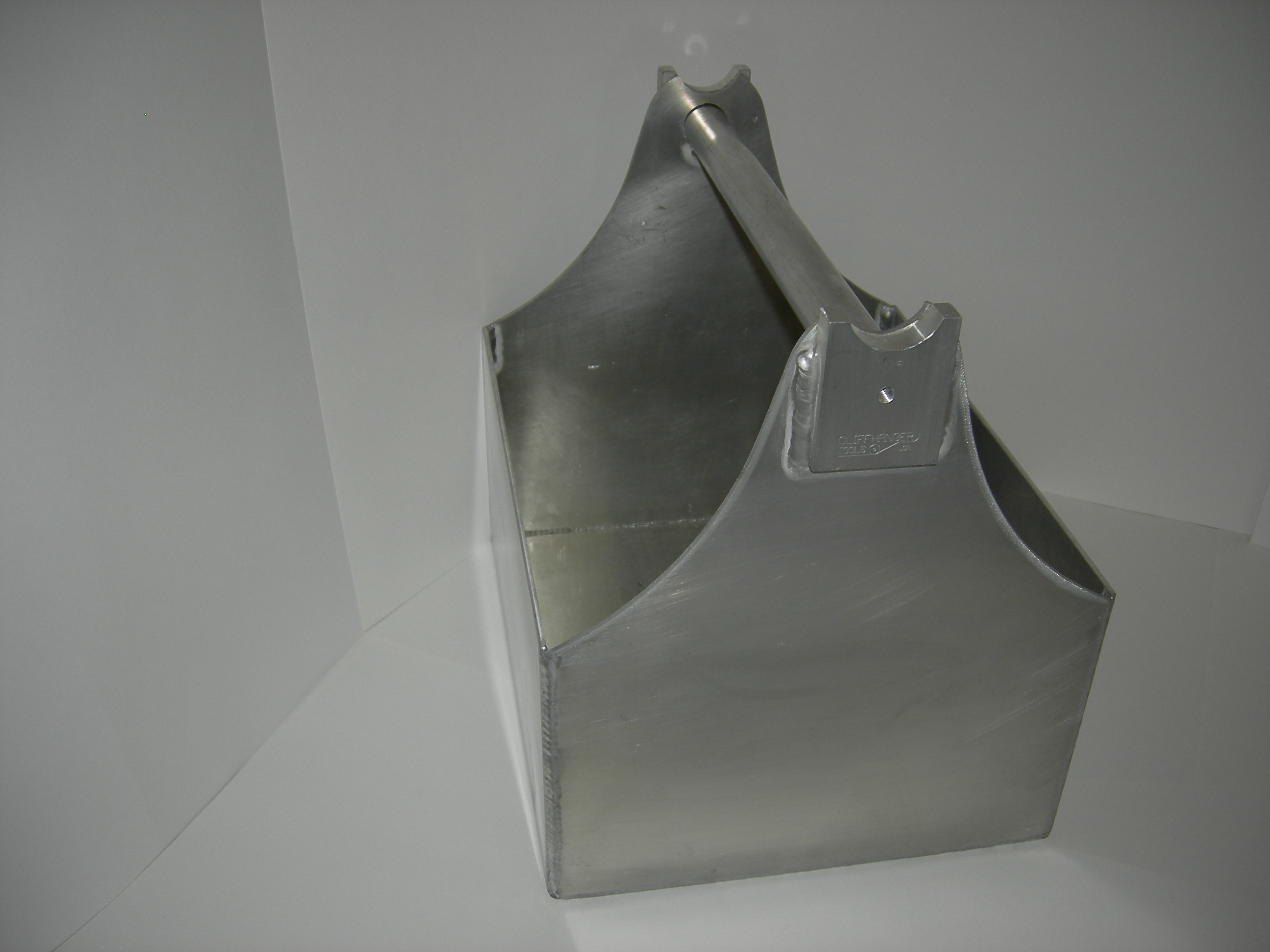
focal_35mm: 36
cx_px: 635
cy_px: 476
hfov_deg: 51.4
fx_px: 1321
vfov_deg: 39.7
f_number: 2.7
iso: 64
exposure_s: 1/60.1
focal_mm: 7.5
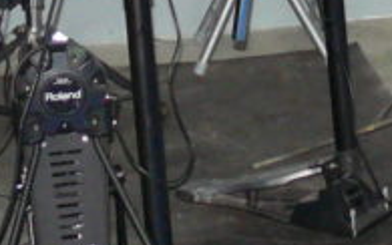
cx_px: 776
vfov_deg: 5.6
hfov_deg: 8.7
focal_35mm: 228
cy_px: -267
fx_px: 2436
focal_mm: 7.4
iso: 250
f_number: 2.8
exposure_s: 1/30
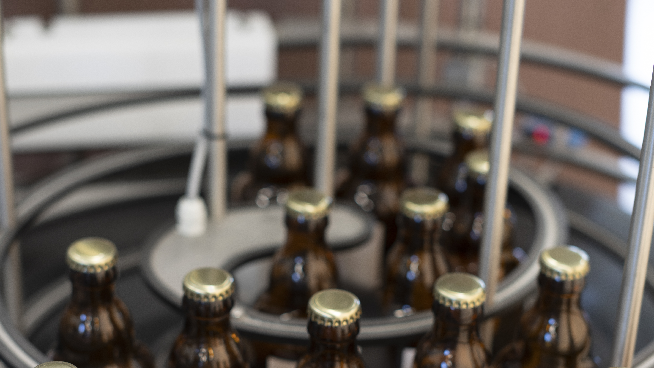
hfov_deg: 26.9
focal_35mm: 79
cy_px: 277
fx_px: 1370
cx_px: 326
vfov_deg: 15.2
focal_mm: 50
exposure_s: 1/15
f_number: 2.5
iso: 100
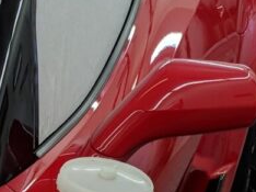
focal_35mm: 171
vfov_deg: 8.5
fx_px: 1263
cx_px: 44
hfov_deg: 11.5
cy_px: 276
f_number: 2
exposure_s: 1/362
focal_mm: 4.67
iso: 61
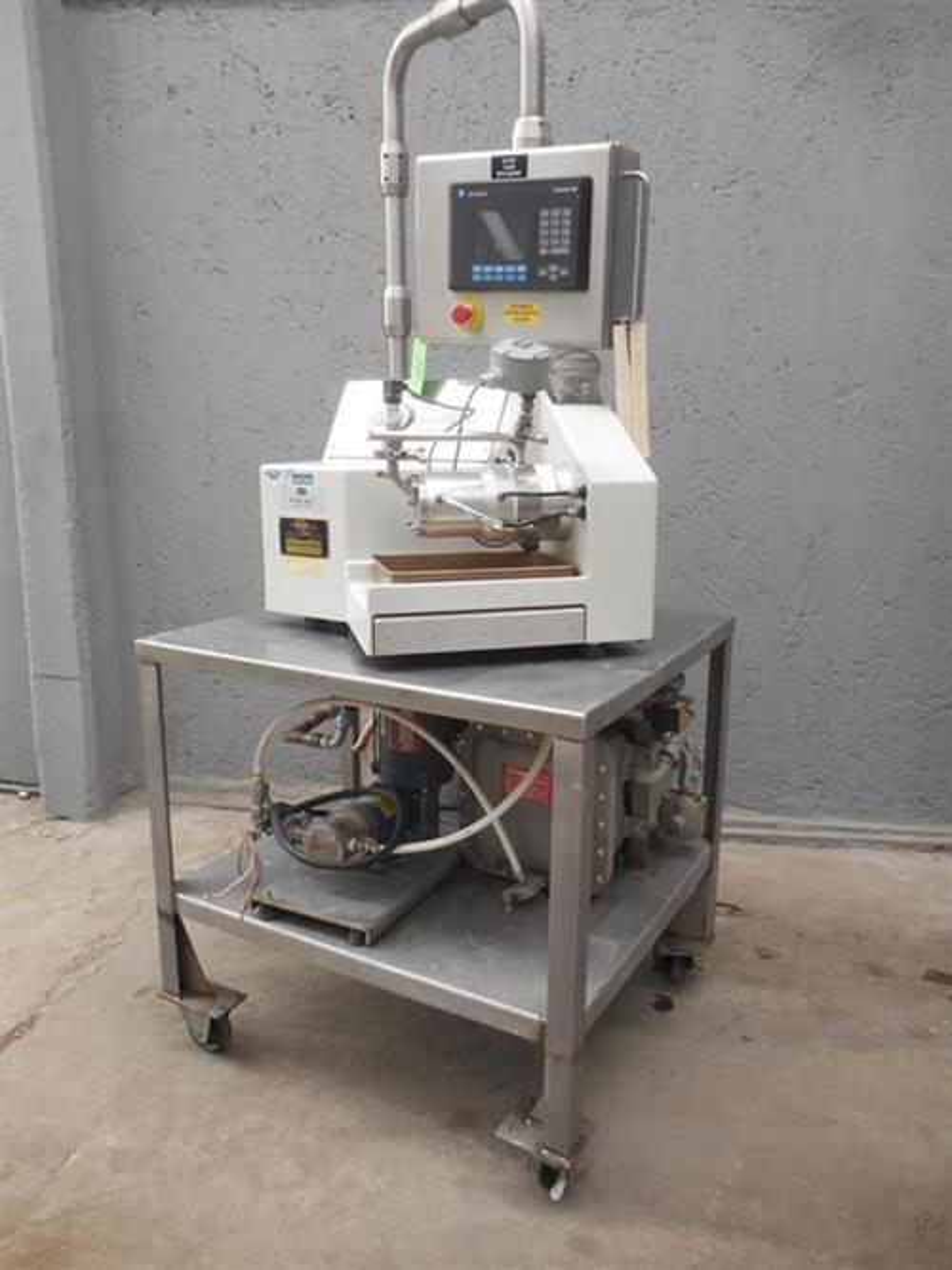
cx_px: 476
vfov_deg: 69.4
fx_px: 917
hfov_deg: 54.9
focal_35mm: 25
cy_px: 635
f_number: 3.7
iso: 320
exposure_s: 1/30
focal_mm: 4.5
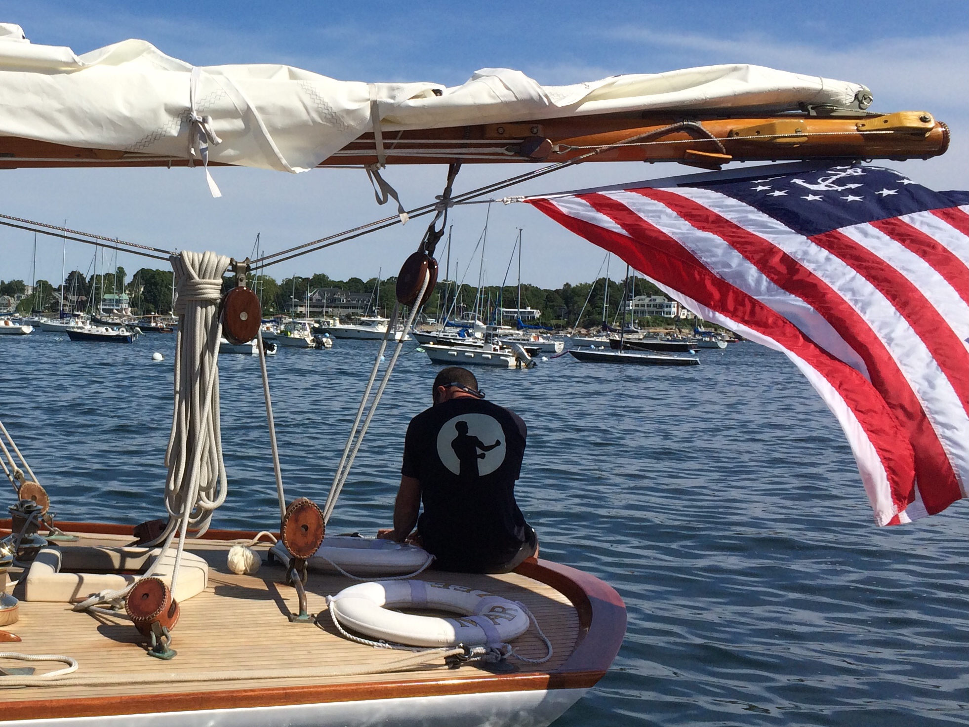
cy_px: 364
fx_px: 840
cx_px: 484
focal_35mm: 30
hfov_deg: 60.0
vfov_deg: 46.8
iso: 40
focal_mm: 4.12
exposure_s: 1/4115
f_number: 2.2
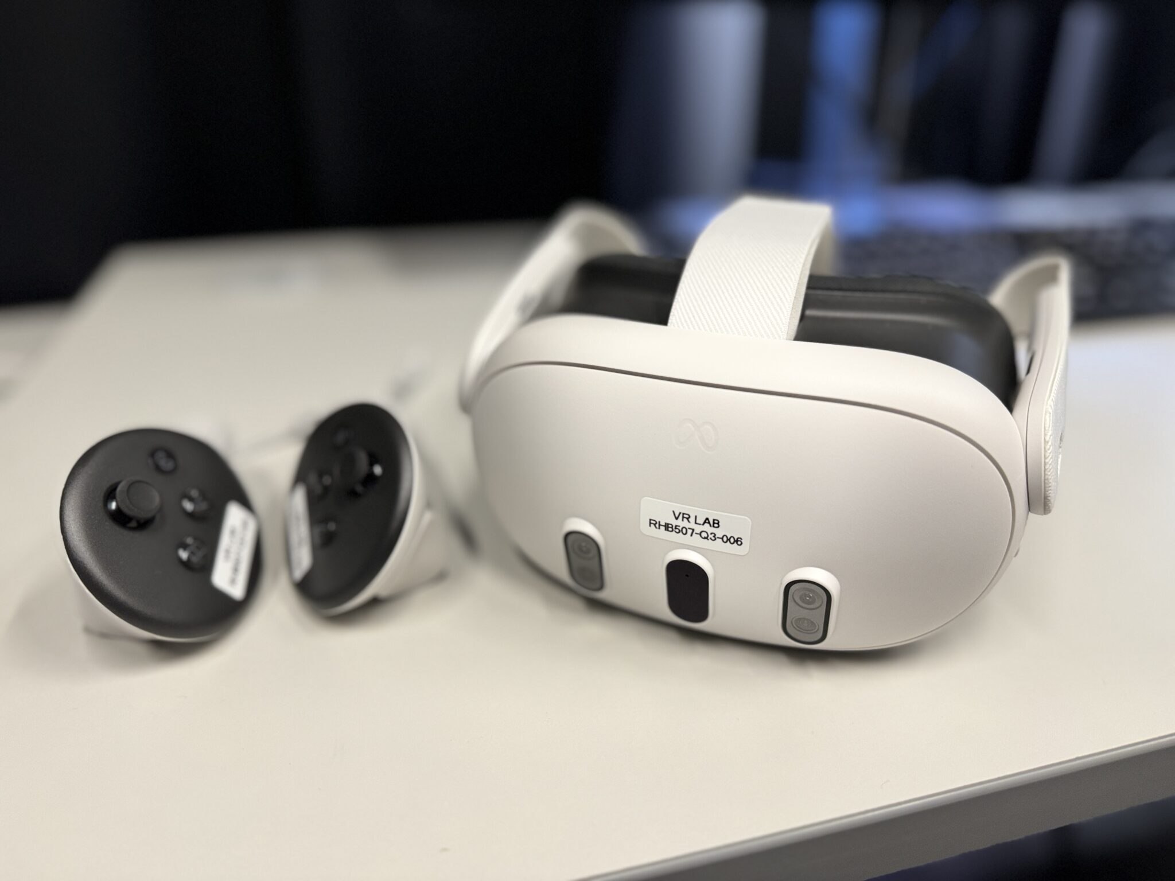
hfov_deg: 71.6
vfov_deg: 56.8
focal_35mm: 24
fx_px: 815
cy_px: 440
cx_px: 588
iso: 250
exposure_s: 1/50
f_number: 1.78
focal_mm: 6.86
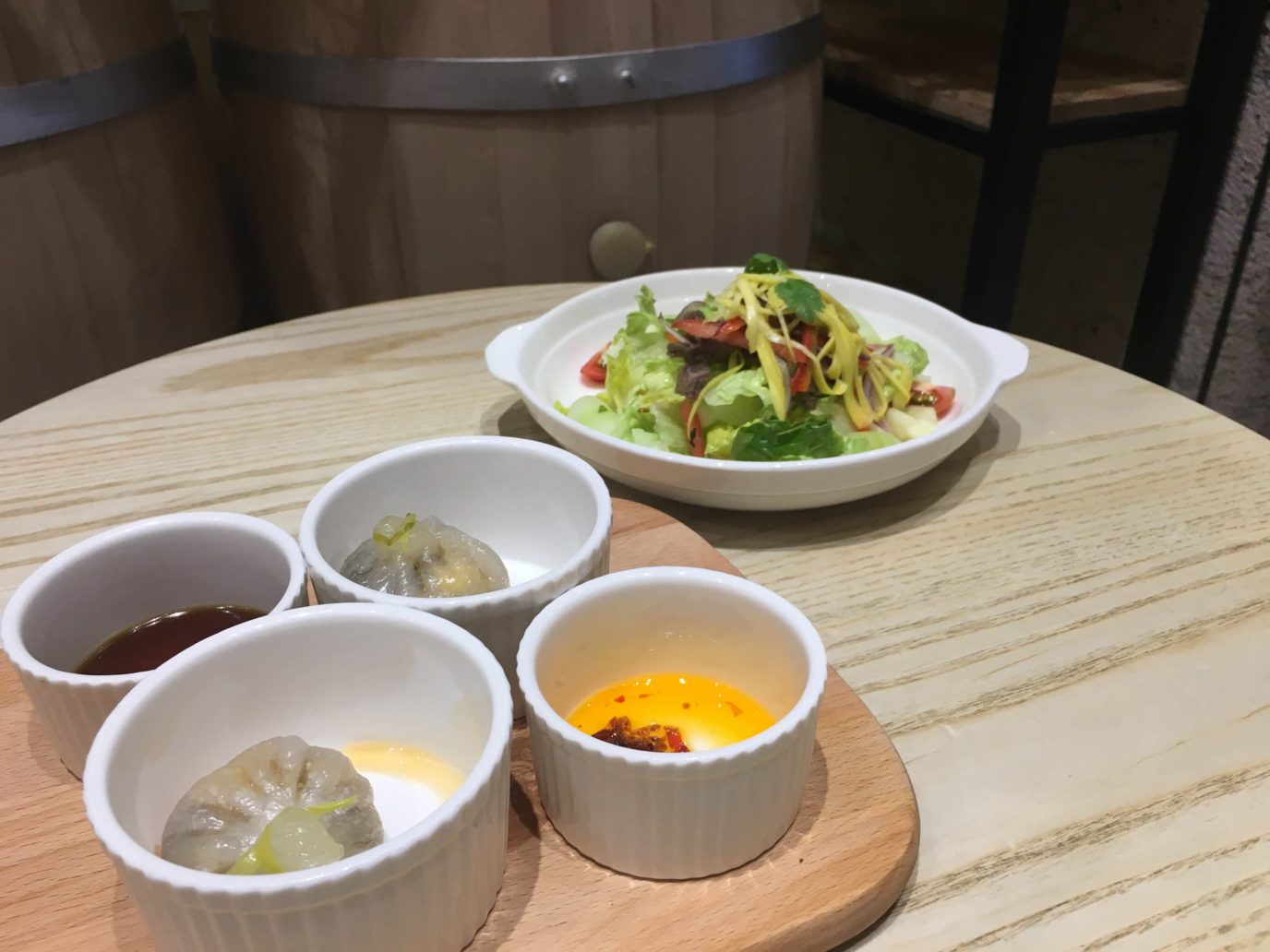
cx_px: 635
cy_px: 476
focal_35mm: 29
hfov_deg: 61.7
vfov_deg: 48.2
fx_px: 1064
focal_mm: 4.15
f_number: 2.2
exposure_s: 1/30
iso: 50
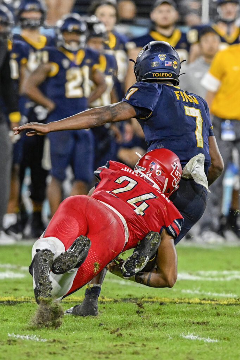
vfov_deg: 5.2
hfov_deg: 3.4
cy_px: 180
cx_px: 120
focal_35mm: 400
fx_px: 4002
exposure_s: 1/2000
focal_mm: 400
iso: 6400
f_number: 4
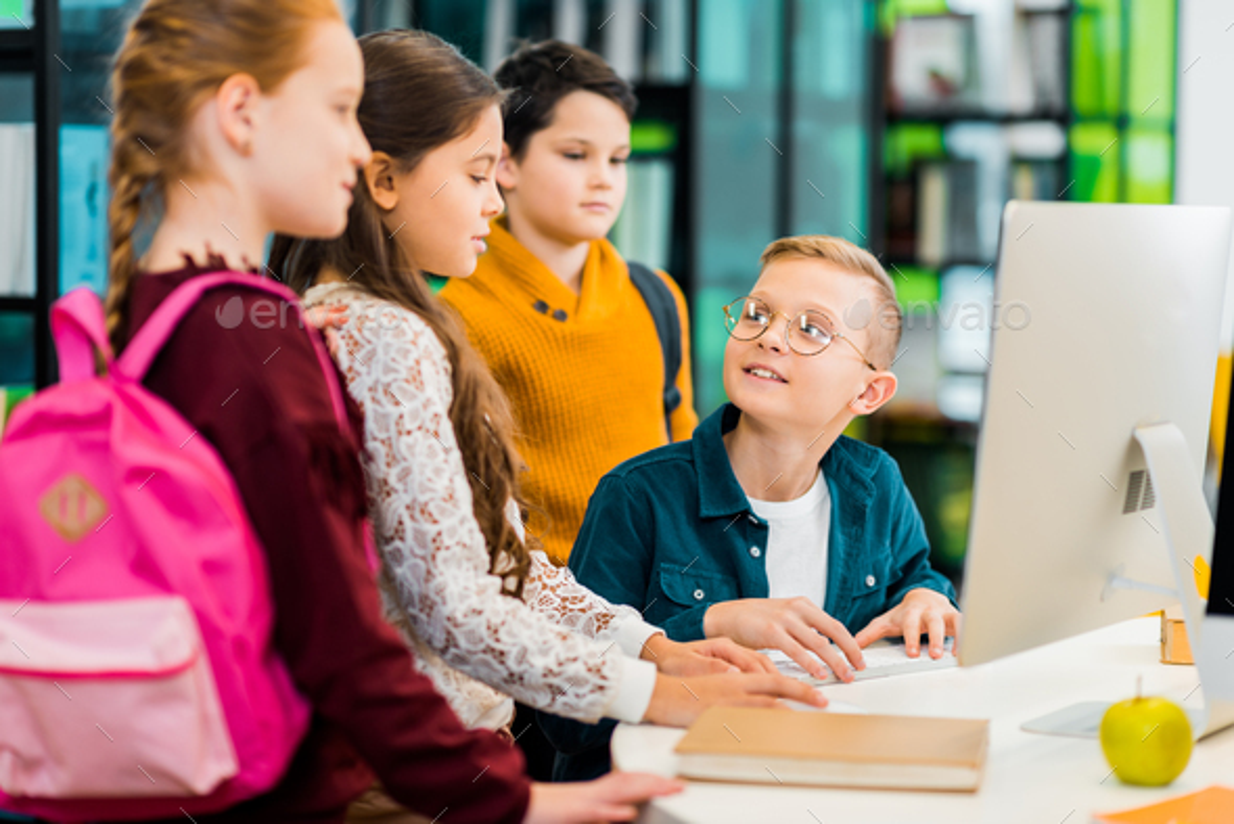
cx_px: 617
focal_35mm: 85
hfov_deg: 23.9
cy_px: 412
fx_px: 2915
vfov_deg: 16.1
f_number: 1.8
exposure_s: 1/160
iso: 100
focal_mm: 85
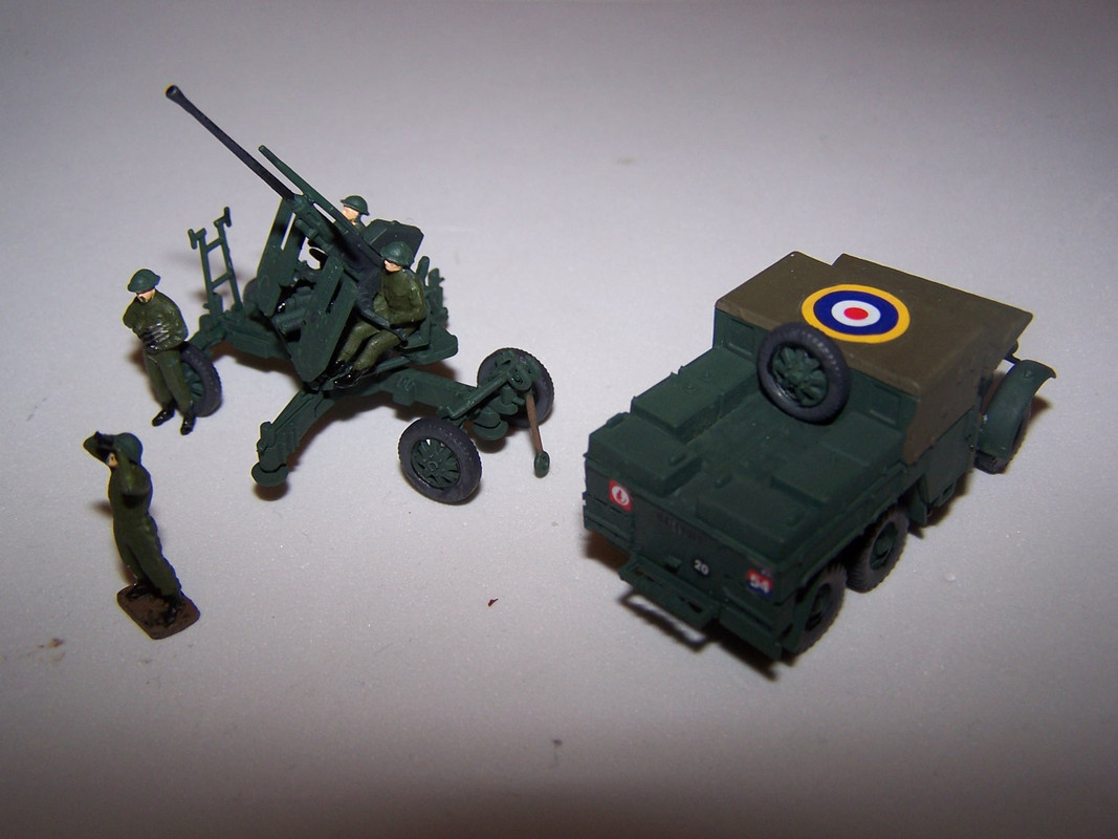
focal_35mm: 38
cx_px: 559
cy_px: 420
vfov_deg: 37.7
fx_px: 1227
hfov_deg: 49.0
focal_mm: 6.3
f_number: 2.8
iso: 80
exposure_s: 1/60
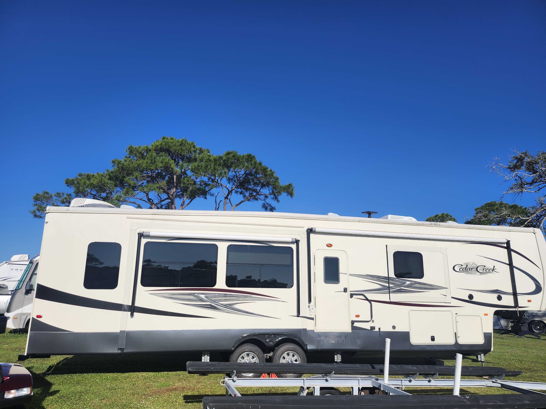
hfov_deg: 73.9
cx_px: 273
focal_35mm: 23
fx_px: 363
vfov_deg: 58.9
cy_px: 204
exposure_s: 1/3418
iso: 25
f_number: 1.8
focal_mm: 5.54
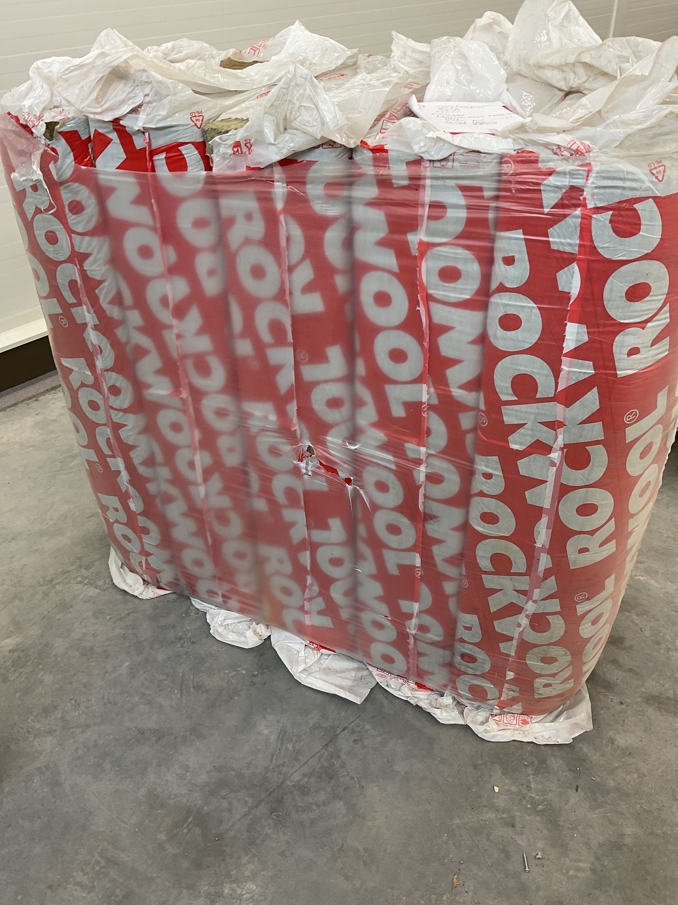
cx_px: 339
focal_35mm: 29
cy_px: 452
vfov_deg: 61.7
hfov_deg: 48.2
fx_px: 757
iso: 40
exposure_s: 1/50
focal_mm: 3
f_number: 1.8
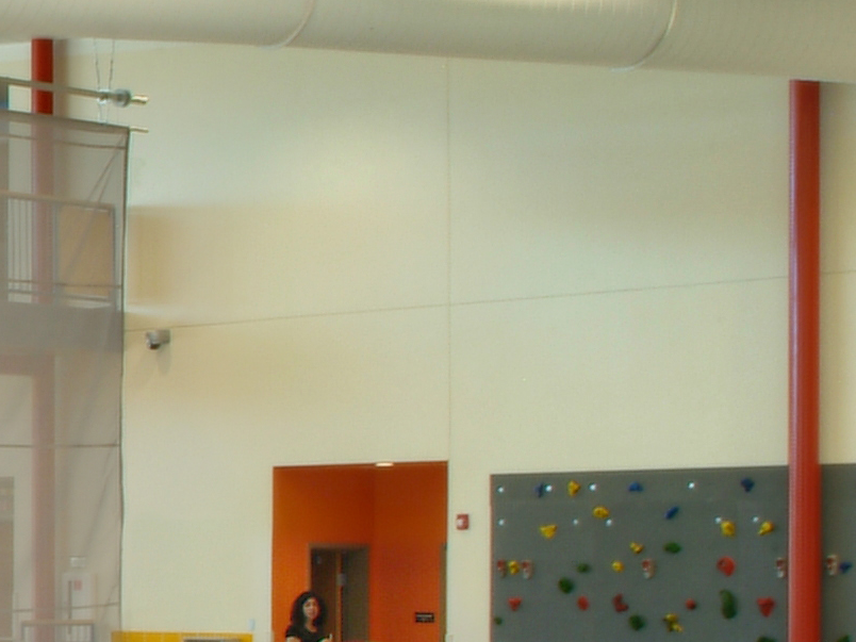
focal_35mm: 107
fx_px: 2646
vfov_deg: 13.7
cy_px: 583
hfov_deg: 14.7
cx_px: -916
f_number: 22
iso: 100
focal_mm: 14
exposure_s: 1/30
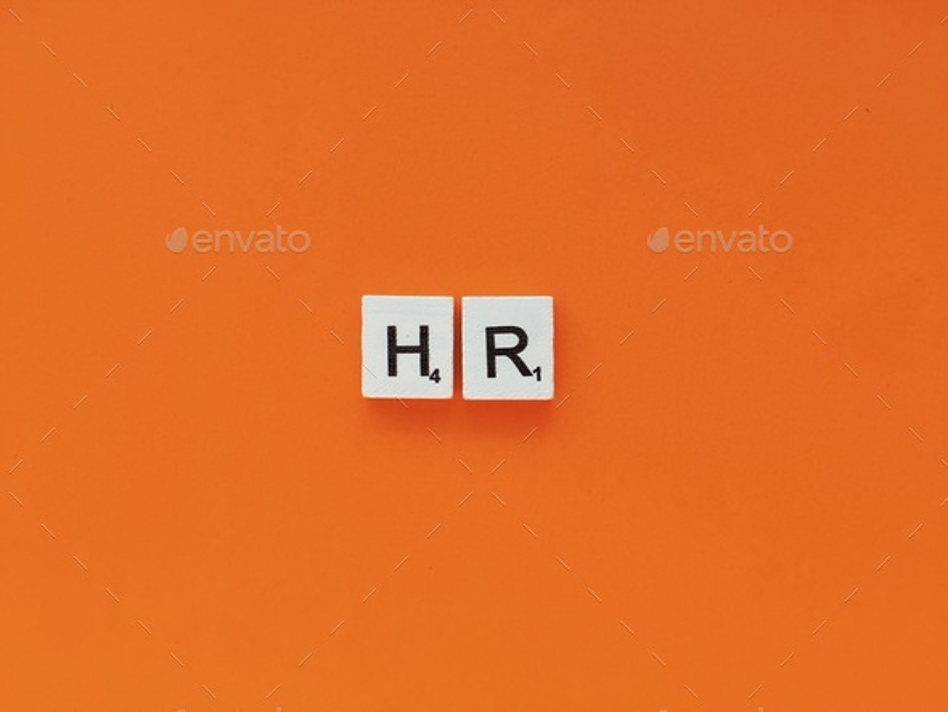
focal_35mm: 29
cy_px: 356
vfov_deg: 48.3
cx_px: 474
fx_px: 795
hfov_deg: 61.6
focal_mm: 4.15
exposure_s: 1/100
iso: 25
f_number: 2.2
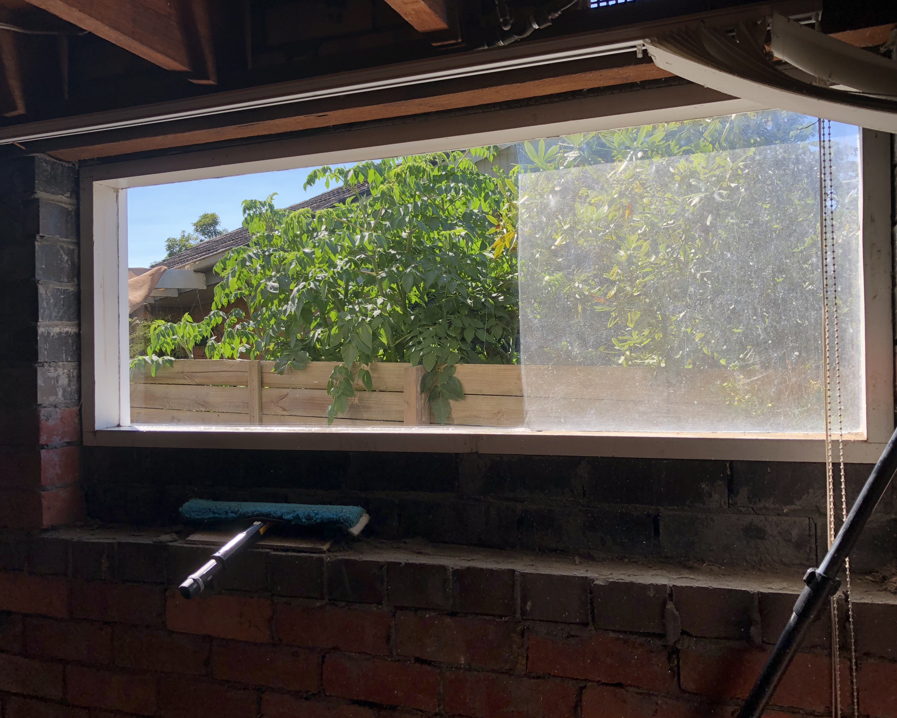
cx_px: 457
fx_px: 796
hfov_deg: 58.8
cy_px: 367
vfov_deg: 48.5
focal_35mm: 30
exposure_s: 1/440
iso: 20
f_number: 1.8
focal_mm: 4
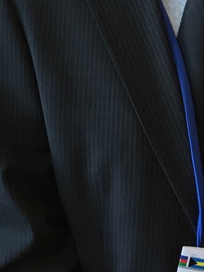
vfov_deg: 20.8
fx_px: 699
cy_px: -36
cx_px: 206
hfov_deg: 16.3
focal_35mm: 89
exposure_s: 1/30
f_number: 2.2
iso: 160
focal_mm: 4.15
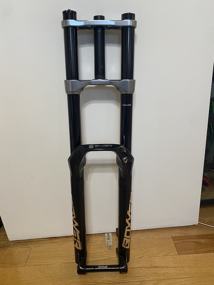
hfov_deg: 53.1
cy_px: 142
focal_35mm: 26
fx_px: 214
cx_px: 107
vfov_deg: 67.3
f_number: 1.8
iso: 160
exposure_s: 1/60
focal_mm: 4.25
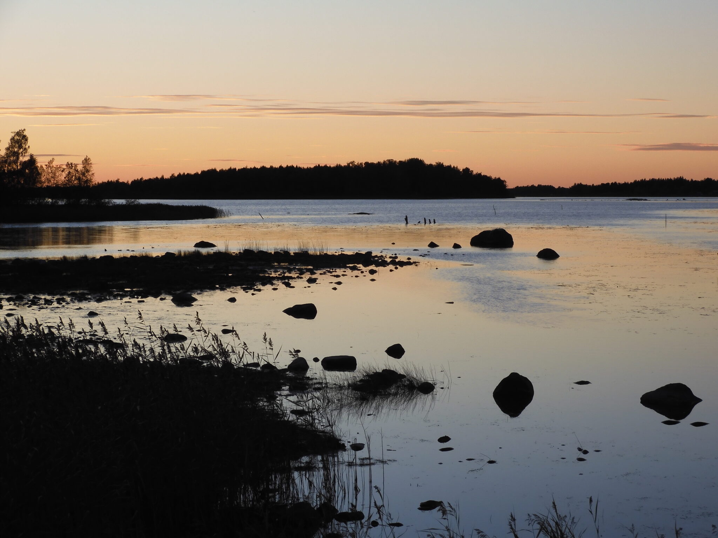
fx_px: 1763
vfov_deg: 17.4
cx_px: 359
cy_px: 269
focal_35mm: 85
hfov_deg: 23.0
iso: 100
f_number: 5
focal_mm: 15.2
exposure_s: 1/125
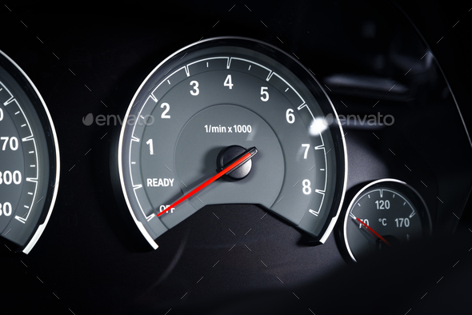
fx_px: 1574
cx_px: 236
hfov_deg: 17.1
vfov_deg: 11.4
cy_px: 158
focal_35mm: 120
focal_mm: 120
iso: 400
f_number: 18
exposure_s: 1/200
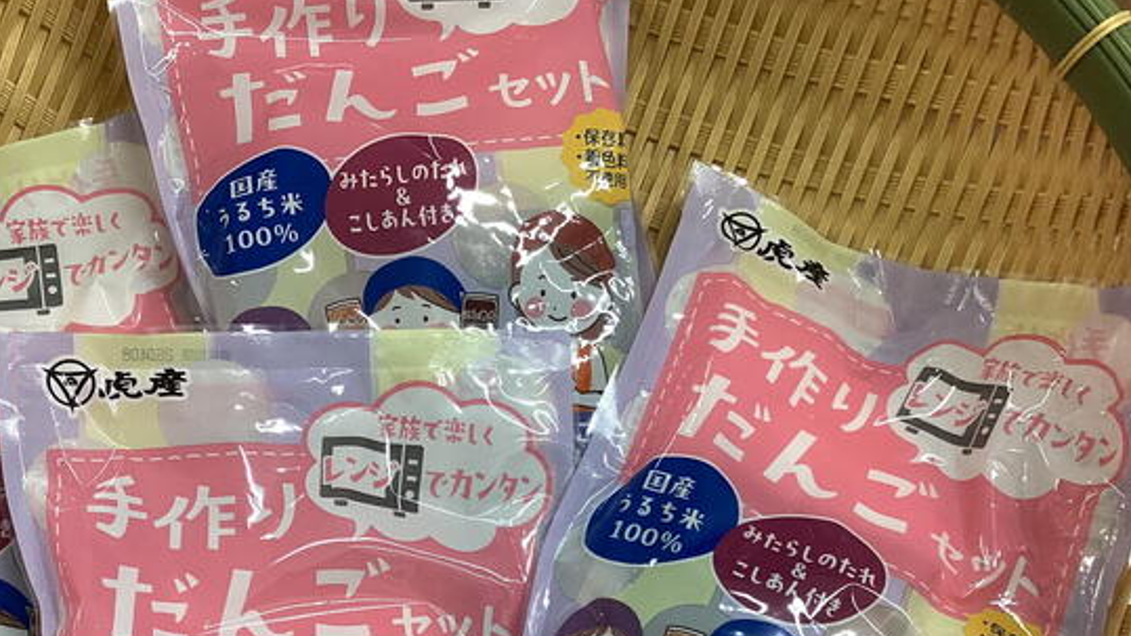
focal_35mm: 47
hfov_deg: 43.3
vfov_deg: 24.8
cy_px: 549
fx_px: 1409
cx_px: 409
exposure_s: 1/60
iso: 100
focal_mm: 3.3
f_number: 2.4
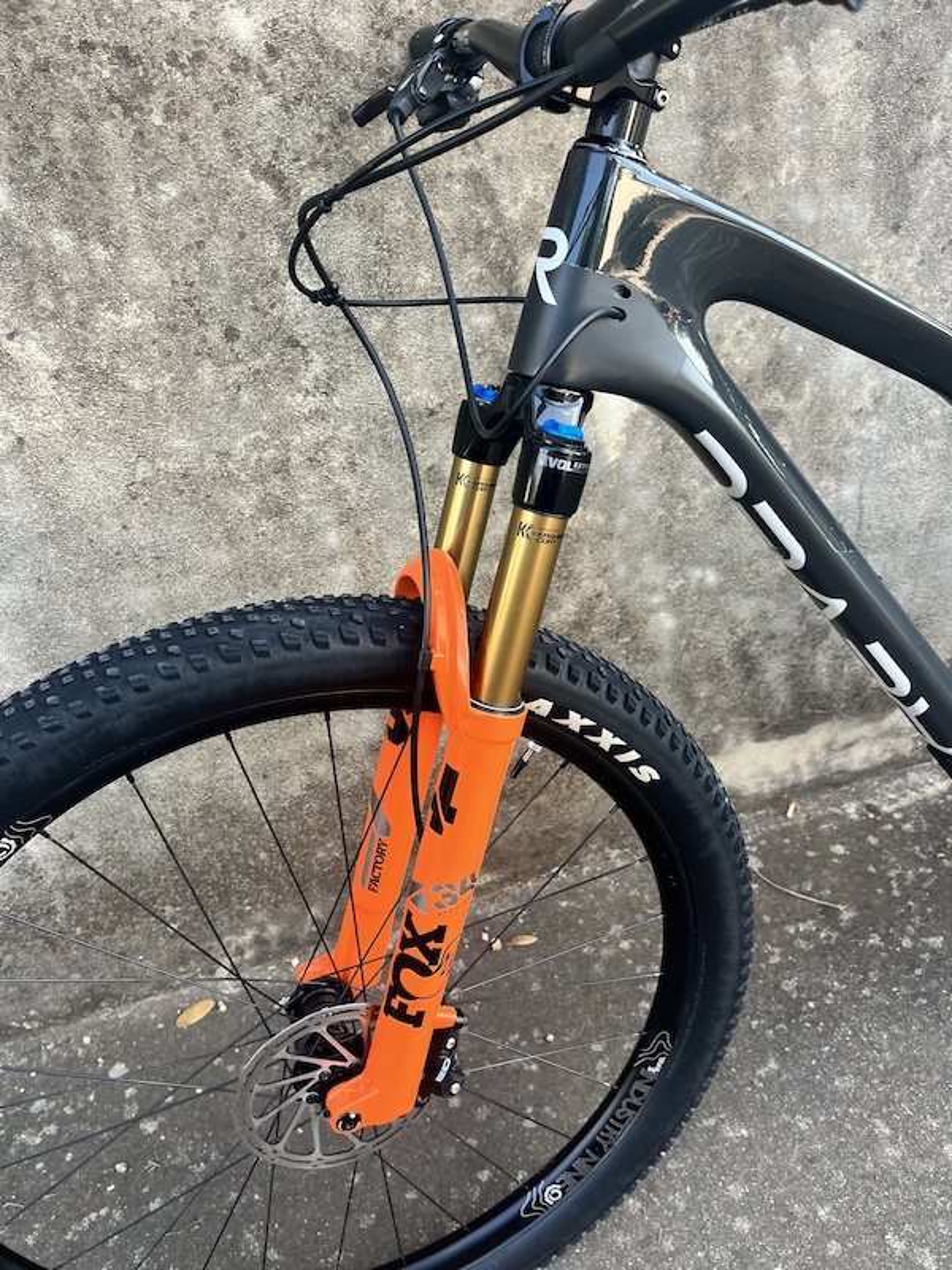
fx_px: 953
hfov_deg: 53.1
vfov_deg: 67.3
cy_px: 635
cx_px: 476
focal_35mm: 26
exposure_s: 1/122
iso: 40
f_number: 1.6
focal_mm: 5.1
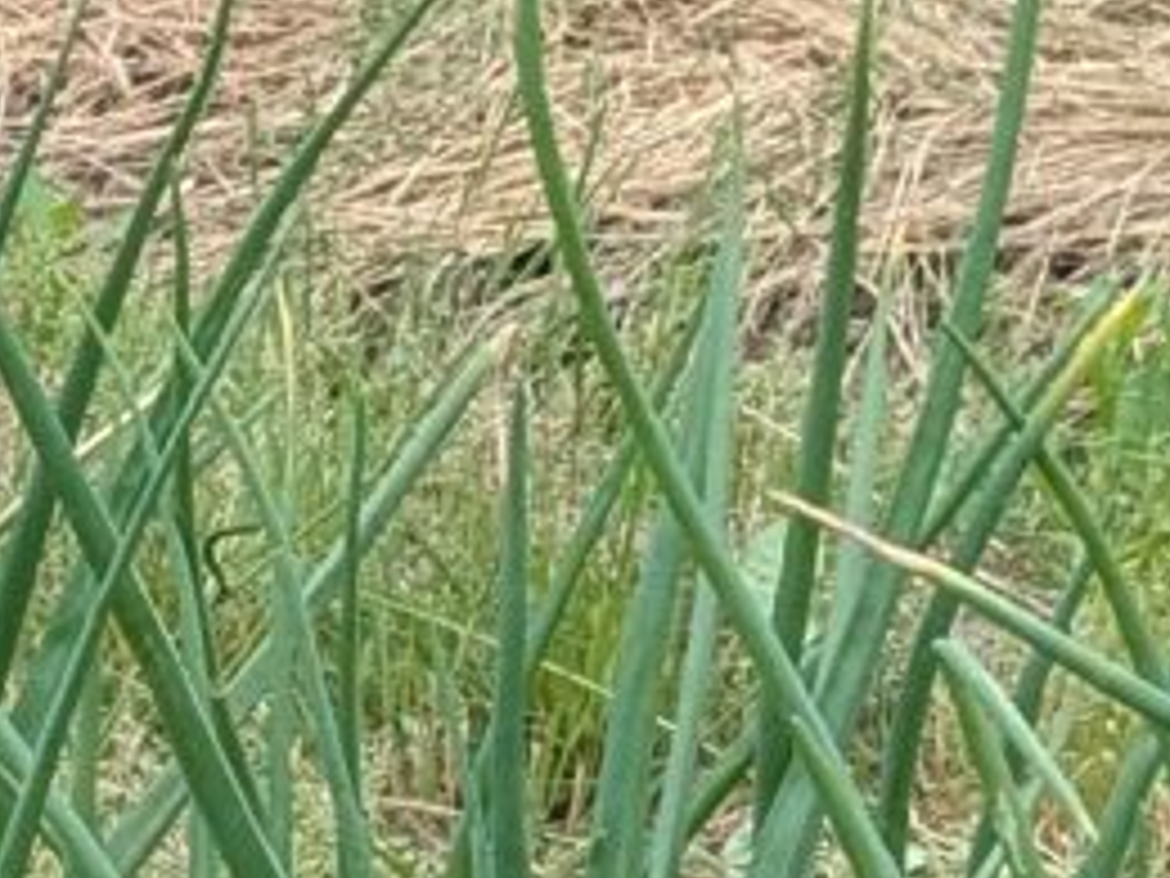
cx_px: -459
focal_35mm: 213
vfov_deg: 6.8
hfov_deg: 9.1
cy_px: 1499
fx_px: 7199
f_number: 1.73
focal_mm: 4.38
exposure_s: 1/632
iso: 57
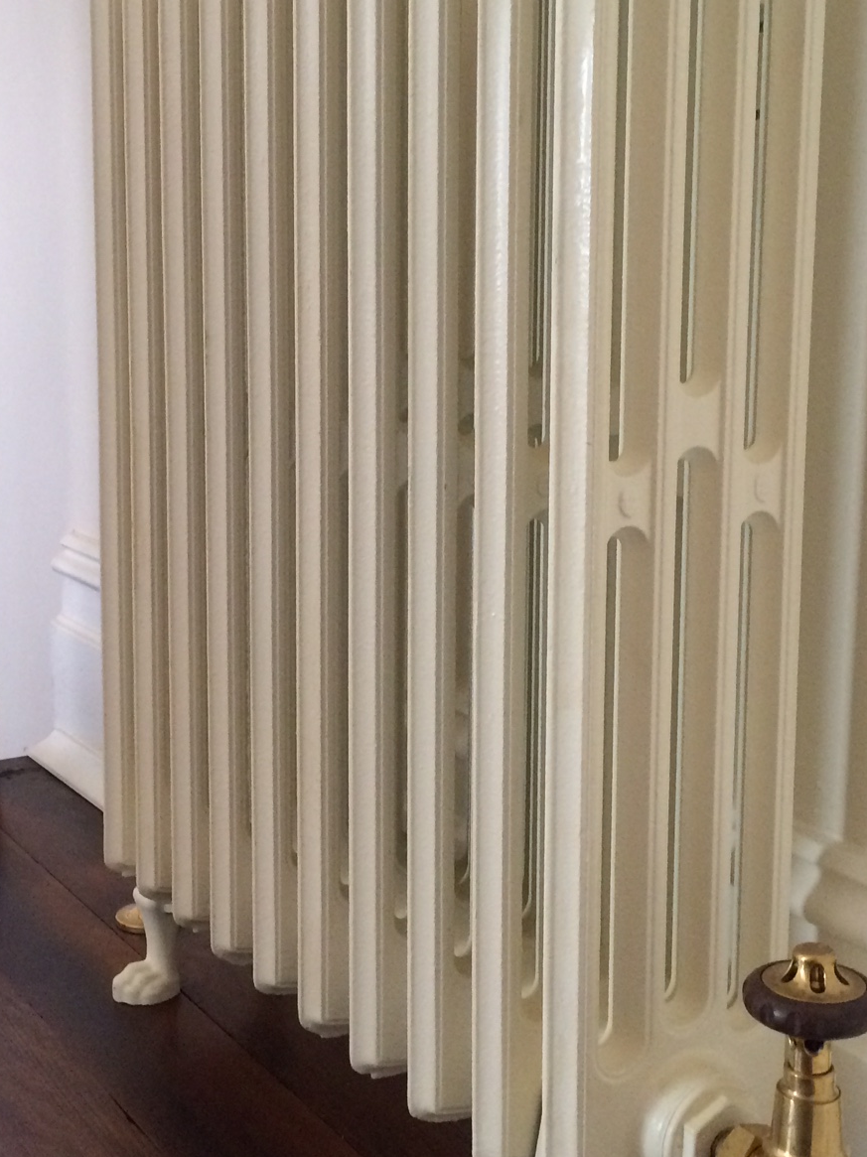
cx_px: 399
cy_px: 548
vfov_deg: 37.5
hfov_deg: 28.5
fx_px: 1704
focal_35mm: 51
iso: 200
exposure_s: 1/30
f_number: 2.2
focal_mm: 4.15
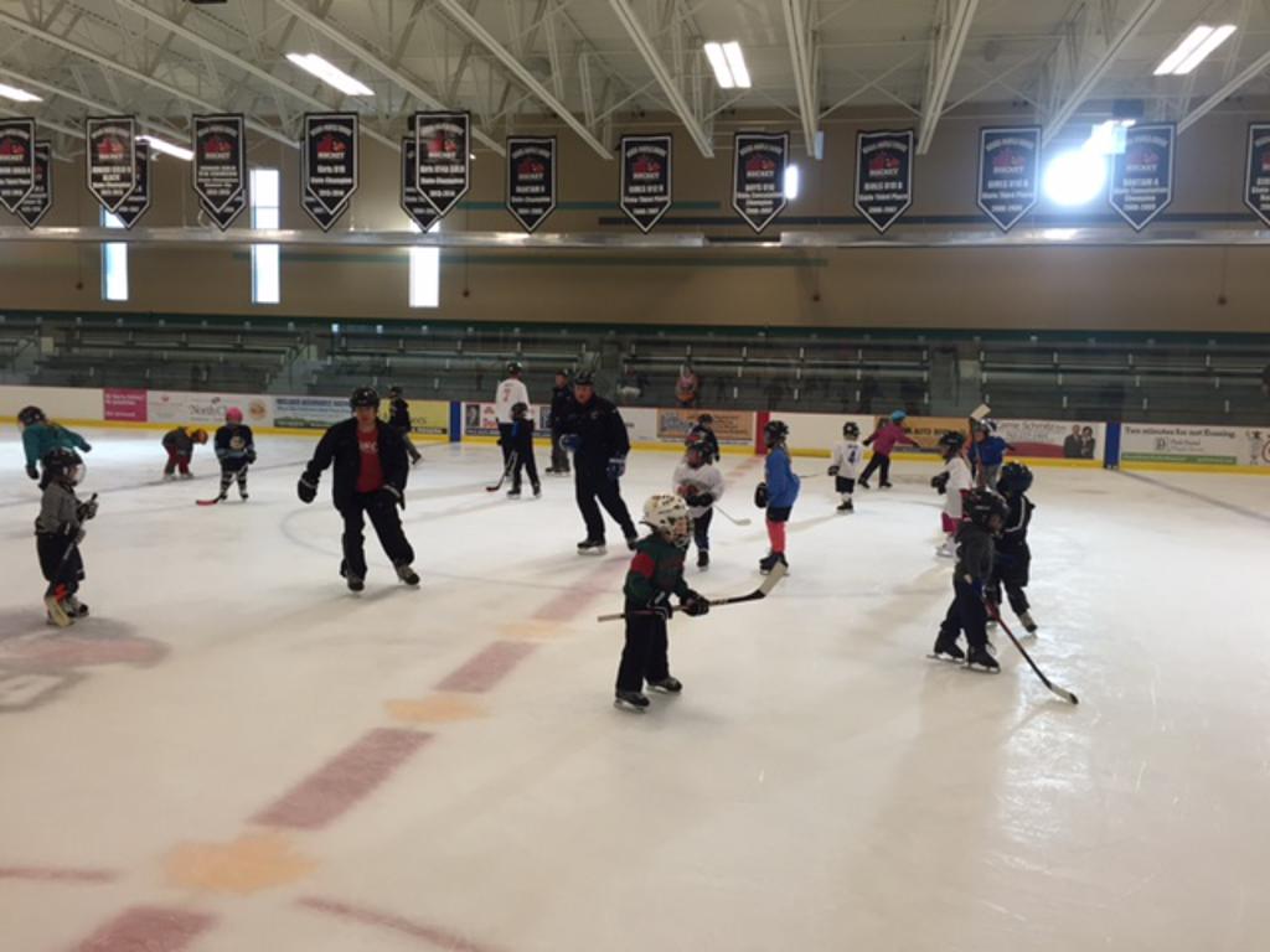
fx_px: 1064
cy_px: 476
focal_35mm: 29
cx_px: 635
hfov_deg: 61.7
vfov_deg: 48.2
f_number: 2.2
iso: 32
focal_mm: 4.15
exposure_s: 1/40
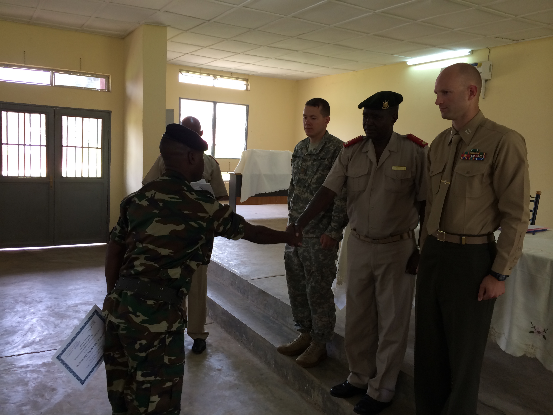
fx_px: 479
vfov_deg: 46.8
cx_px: 276
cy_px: 208
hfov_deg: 60.0
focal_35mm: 30
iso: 50
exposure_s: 1/33
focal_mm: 4.12
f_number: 2.2
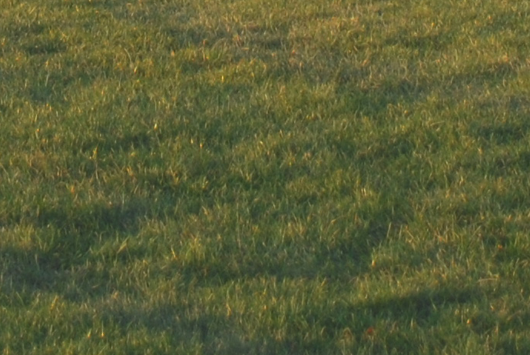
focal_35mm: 320
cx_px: 260
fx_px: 4717
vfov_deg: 4.2
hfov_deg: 6.4
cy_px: -556
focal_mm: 38
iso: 140
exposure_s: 1/125
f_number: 5.3
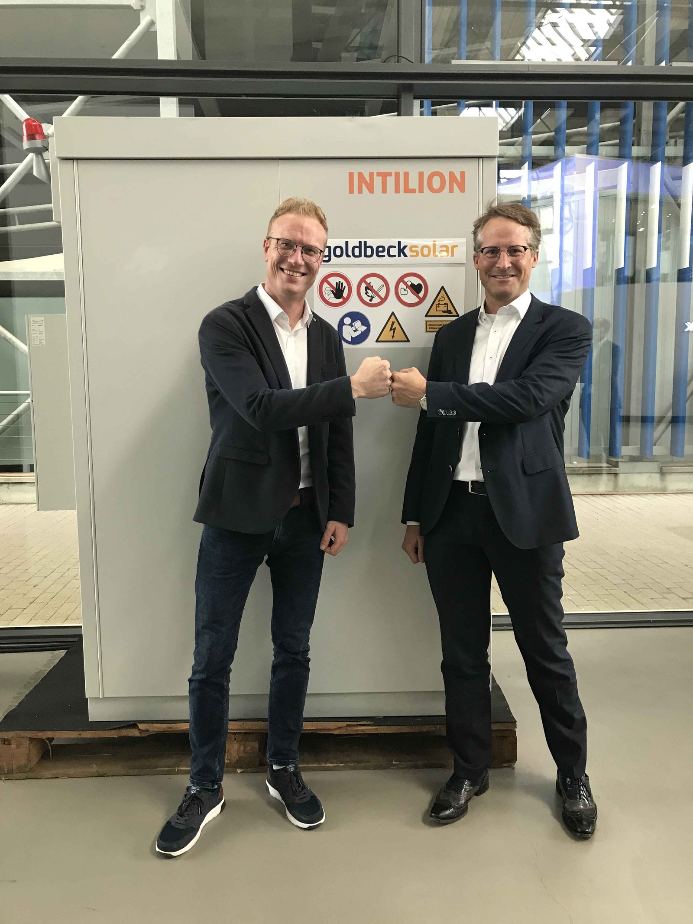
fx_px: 747
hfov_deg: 49.7
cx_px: 346
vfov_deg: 63.4
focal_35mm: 28
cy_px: 462
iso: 40
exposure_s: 1/17
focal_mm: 4
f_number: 1.8
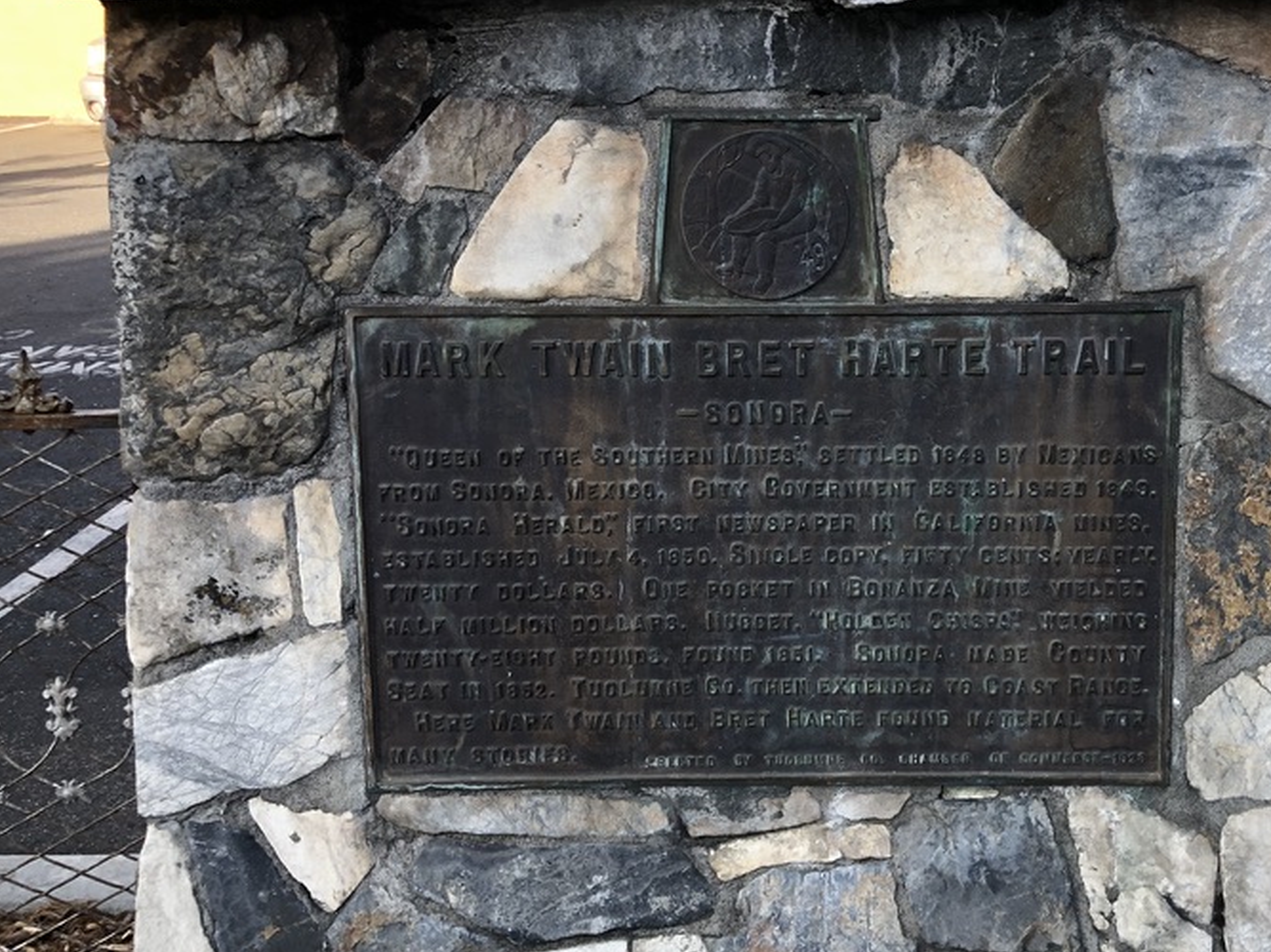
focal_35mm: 43
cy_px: 404
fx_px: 1579
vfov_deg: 33.5
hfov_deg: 43.2
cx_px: 850
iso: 20
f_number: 1.8
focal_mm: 4
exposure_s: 1/133
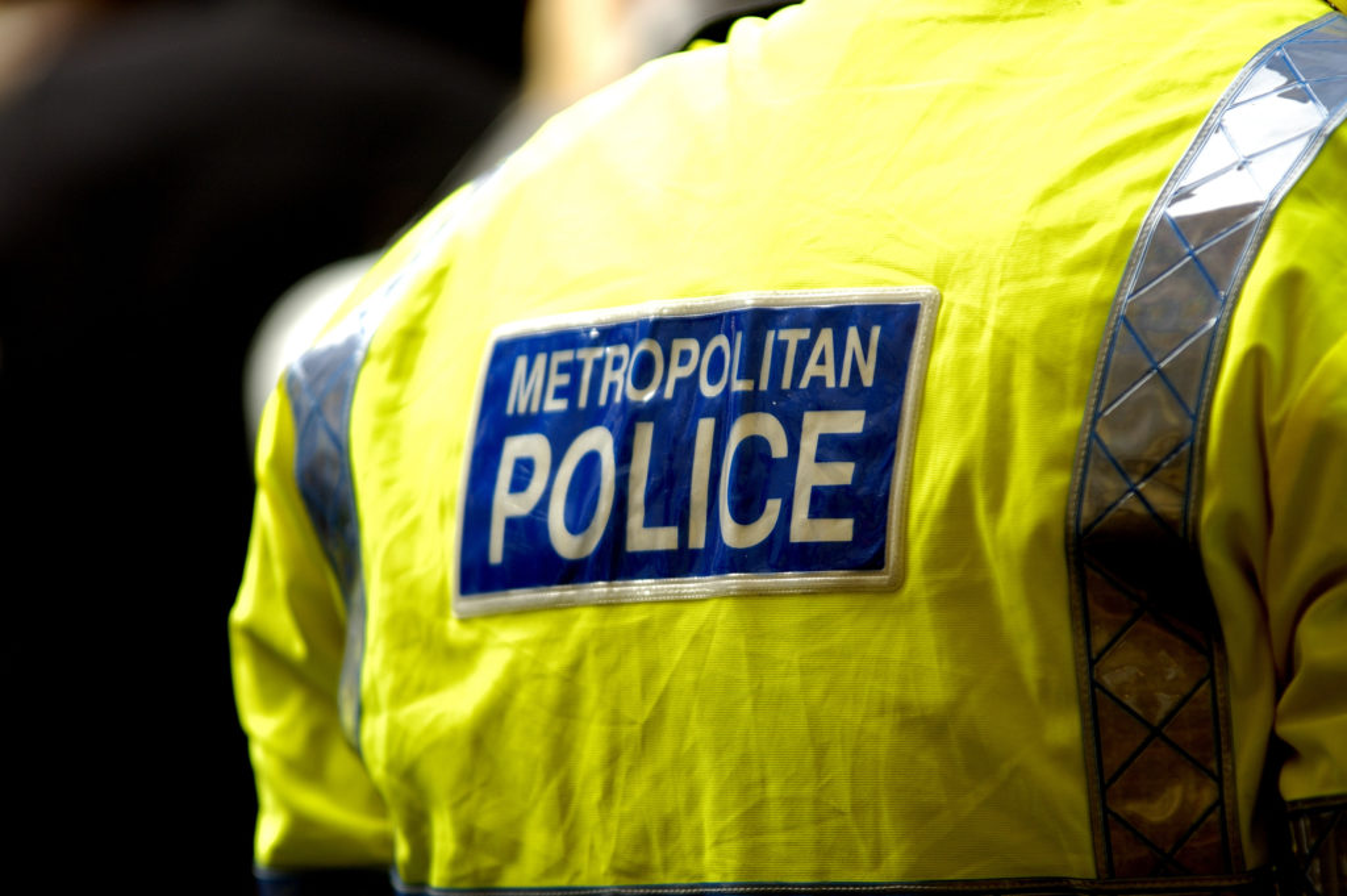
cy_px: 448
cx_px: 674
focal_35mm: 300
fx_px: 11216
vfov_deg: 4.6
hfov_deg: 6.9
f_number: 2.8
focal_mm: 200
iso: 200
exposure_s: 1/200
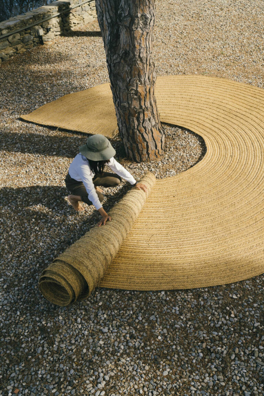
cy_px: 198
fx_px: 407
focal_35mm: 37
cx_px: 132
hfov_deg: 36.0
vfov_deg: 51.9
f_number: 4.5
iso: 400
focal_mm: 37
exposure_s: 1/800
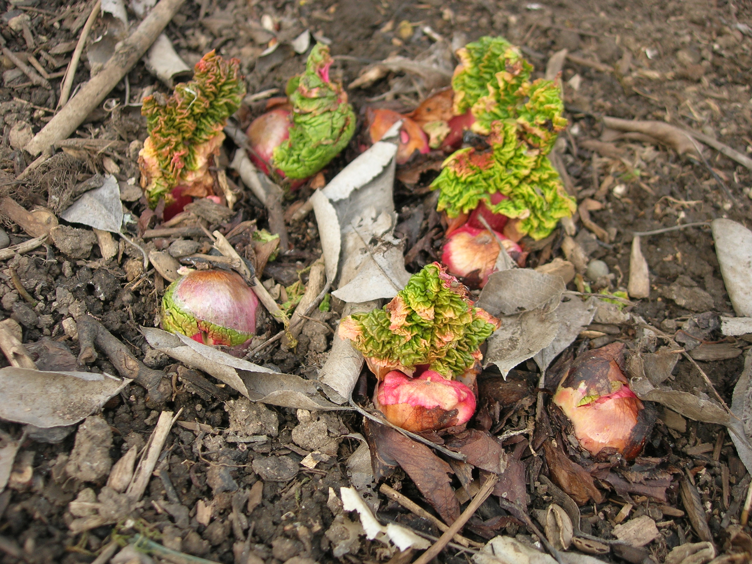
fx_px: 826
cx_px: 376
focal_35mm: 38
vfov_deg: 37.7
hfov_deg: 49.0
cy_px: 282
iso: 64
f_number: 2.8
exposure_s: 1/162
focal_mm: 7.8
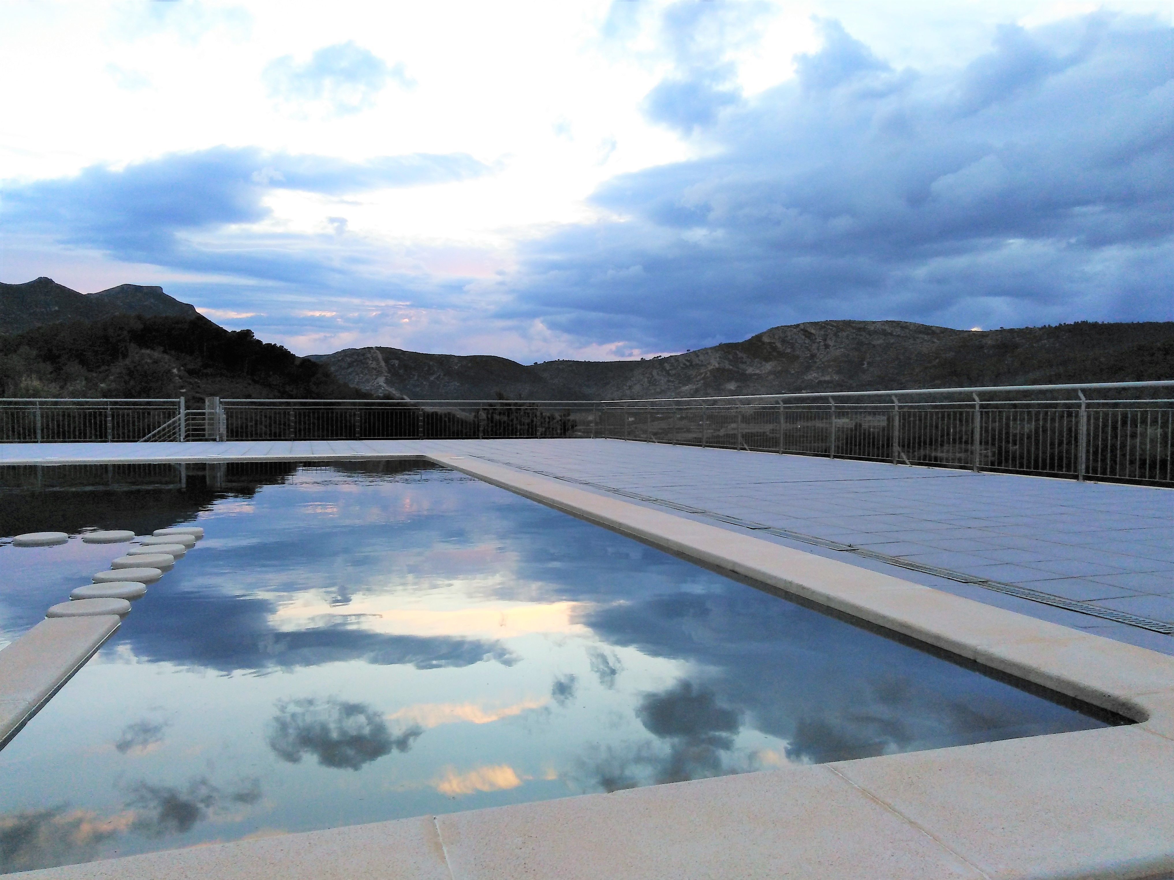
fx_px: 882
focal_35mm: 26
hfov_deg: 67.3
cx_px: 587
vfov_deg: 53.1
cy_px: 440
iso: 181
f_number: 2.2
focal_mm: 3.46
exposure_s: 1/100
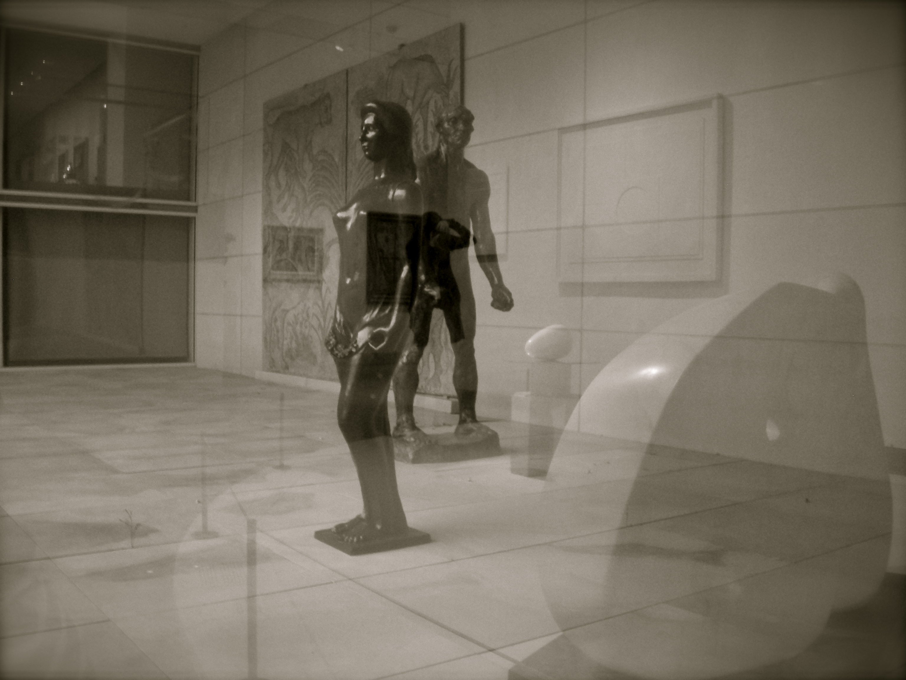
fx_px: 916
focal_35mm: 35
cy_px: 340
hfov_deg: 52.6
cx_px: 453
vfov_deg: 40.7
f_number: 2.8
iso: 400
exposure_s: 1/9.3
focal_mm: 5.7
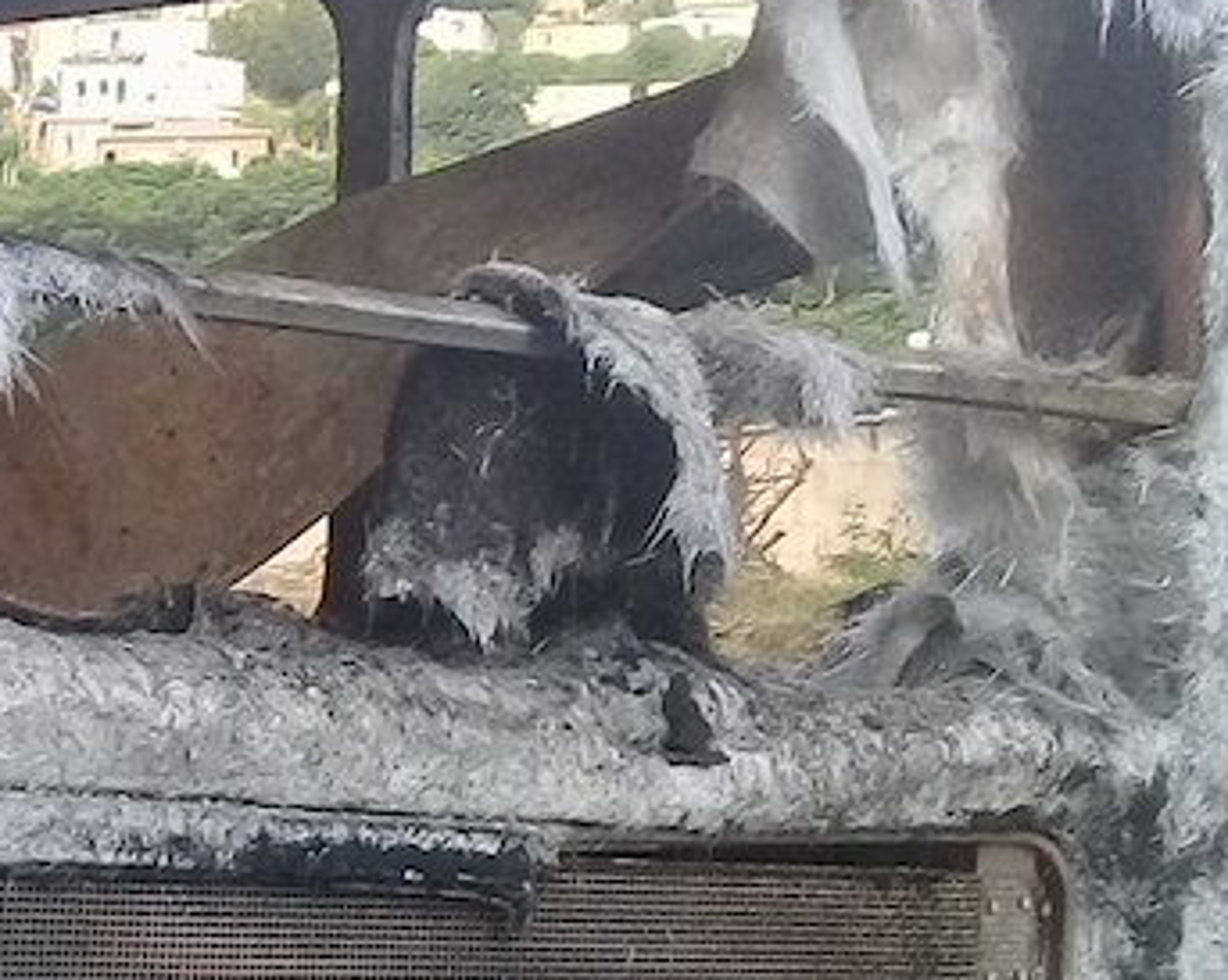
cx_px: -566
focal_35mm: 113
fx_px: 4105
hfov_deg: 15.8
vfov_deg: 13.6
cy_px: 748
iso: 50
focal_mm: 3.3
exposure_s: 1/185
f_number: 2.2
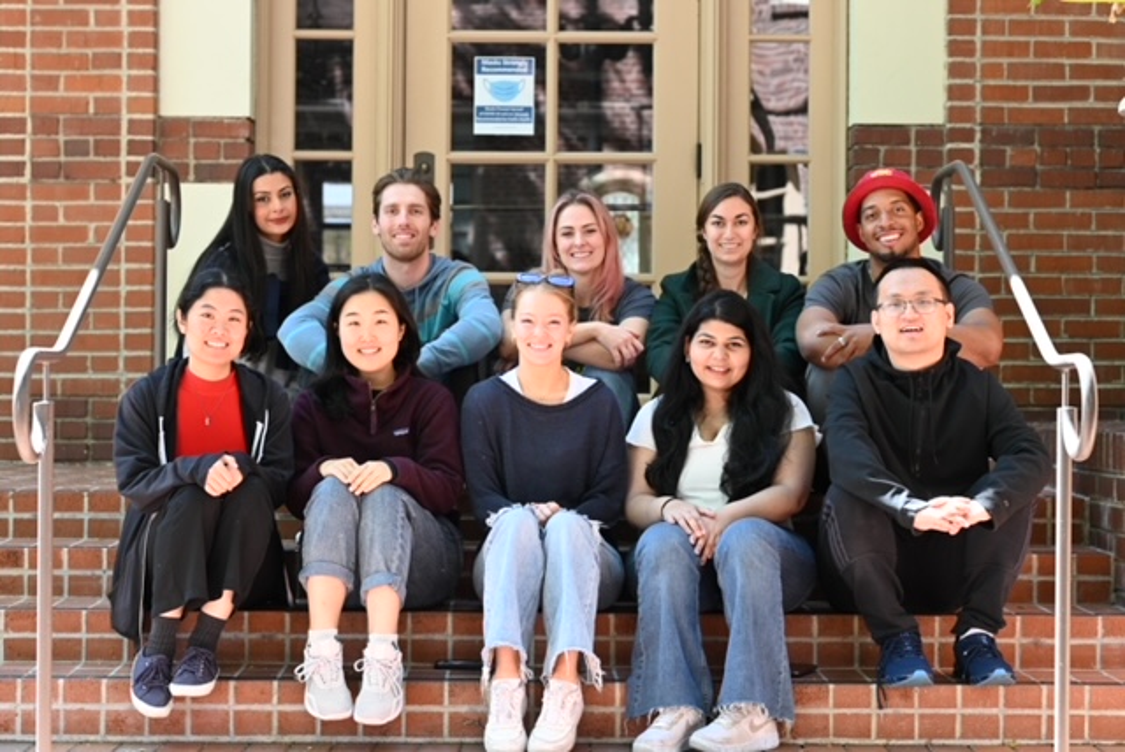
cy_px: 376
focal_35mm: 75
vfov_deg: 18.2
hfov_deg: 27.0
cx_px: 562
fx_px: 2346
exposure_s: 1/250
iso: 400
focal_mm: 50
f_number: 3.2
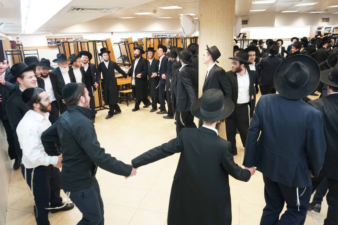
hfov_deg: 67.4
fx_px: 253
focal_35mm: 27
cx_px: 169
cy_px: 112
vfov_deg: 47.9
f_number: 4
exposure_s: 1/125
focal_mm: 18
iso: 1250
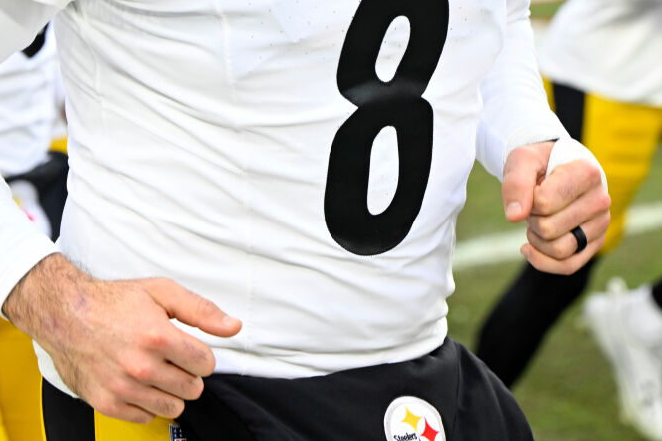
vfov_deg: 7.3
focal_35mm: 186
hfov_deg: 11.1
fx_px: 3420
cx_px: 302
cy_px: -117
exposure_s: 1/1600
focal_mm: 70
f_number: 2.8
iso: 1250
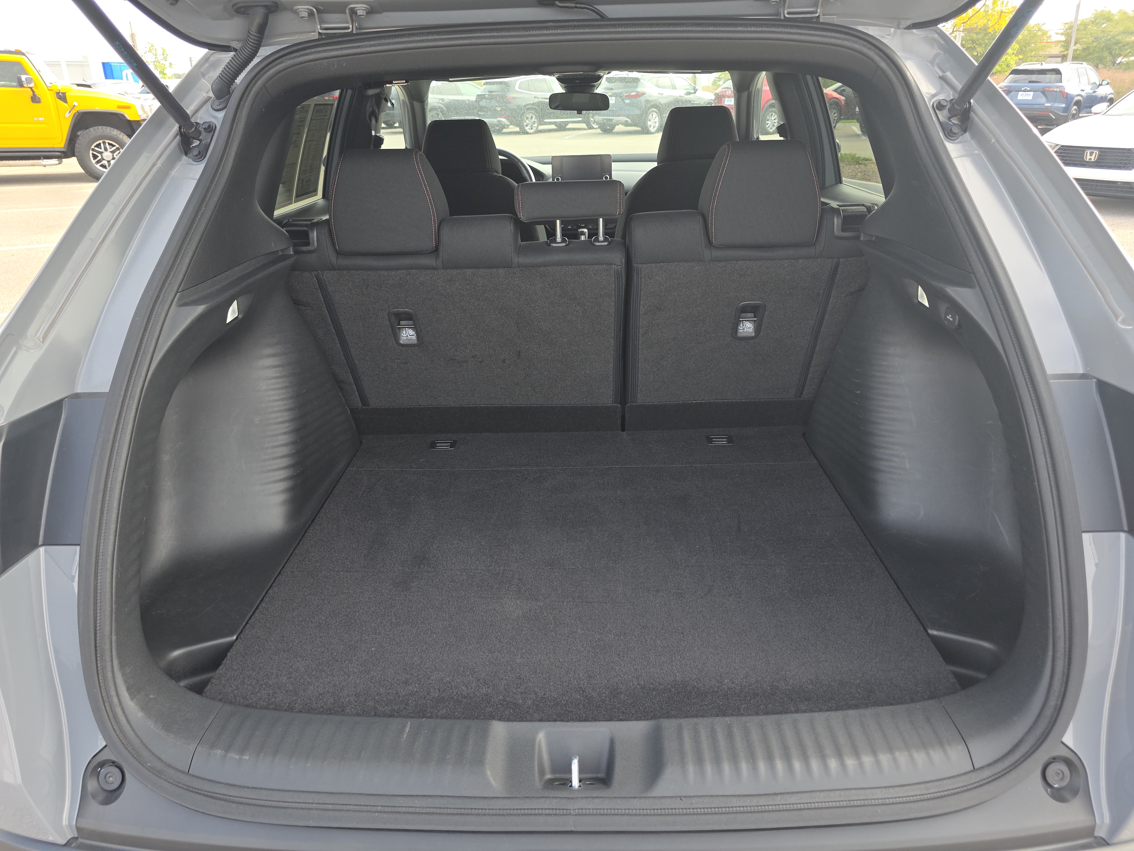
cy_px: 426
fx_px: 753
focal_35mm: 23
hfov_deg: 73.9
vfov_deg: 58.9
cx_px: 567
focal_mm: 6.3
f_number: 1.7
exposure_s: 1/359
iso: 40
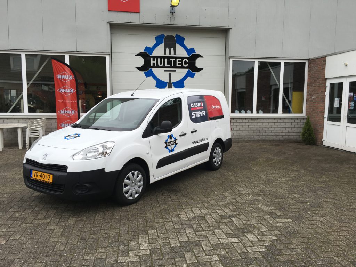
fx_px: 298
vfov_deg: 48.2
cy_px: 134
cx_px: 178
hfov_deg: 61.7
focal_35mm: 29
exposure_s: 1/472
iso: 25
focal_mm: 4.15
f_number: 2.2
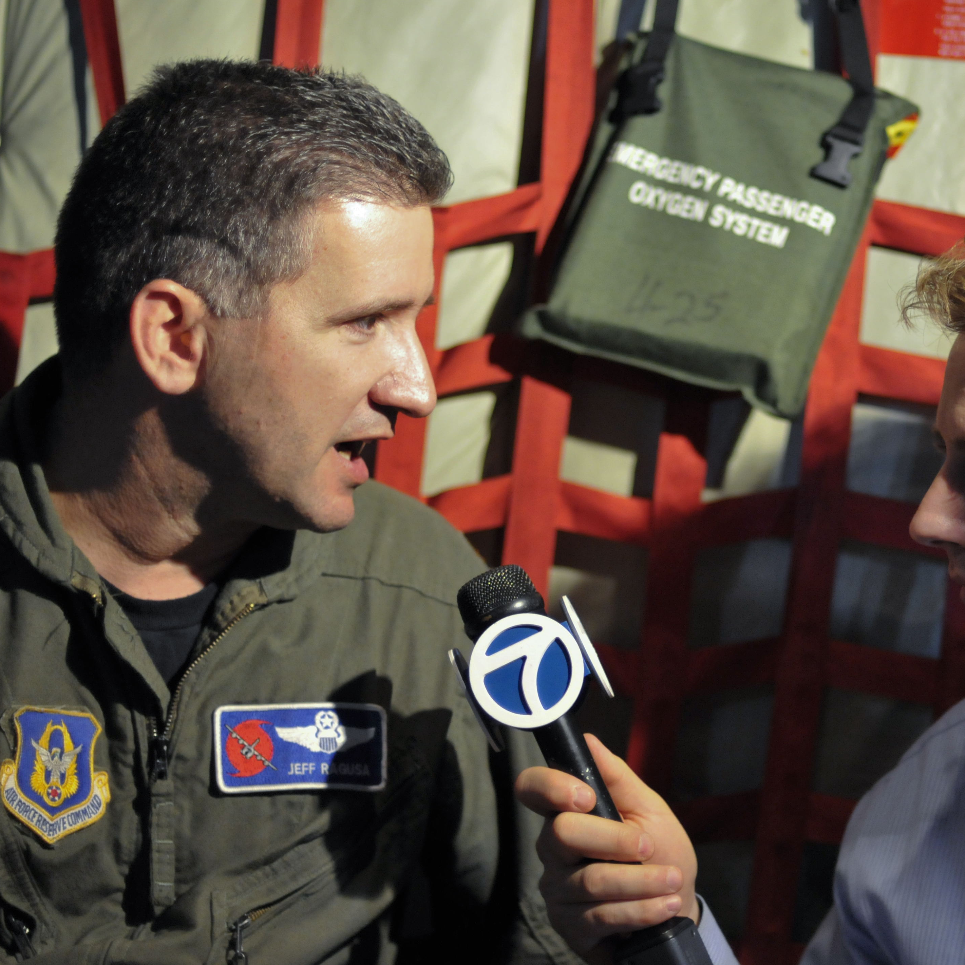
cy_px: 482
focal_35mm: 96
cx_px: 664
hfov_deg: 18.0
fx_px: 3028
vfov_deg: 18.1
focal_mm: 50
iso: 1600
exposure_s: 1/125
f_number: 1.8
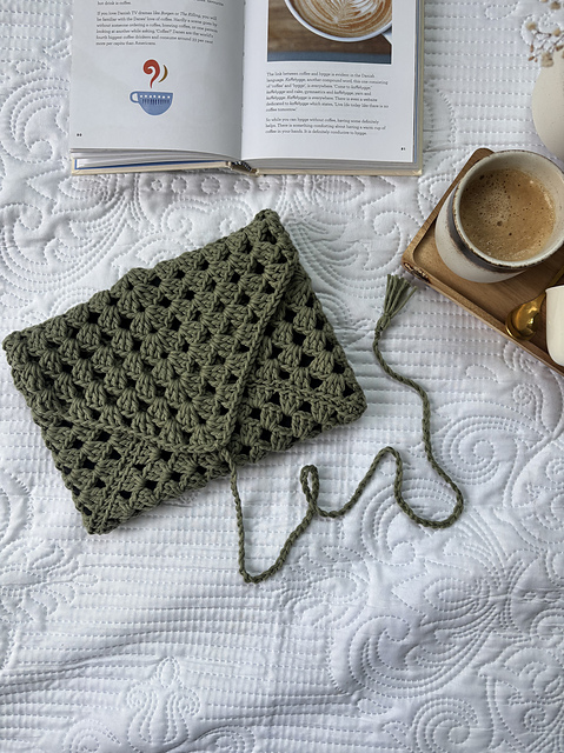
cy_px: 376
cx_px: 282
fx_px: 566
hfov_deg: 53.0
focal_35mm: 26
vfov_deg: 67.3
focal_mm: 5.96
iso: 50
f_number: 1.6
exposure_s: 1/364
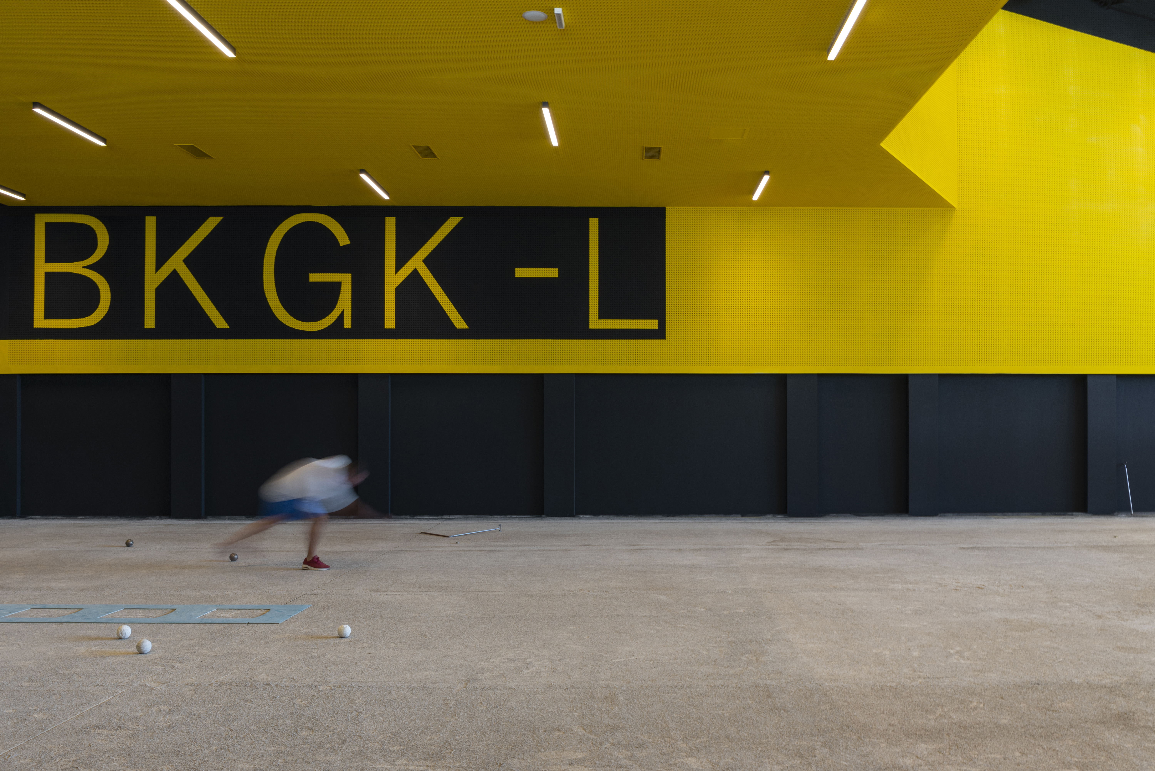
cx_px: 578
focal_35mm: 28
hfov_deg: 65.5
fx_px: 899
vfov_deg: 46.4
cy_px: 386
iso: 100
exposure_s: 1/3
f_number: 11
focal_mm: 28
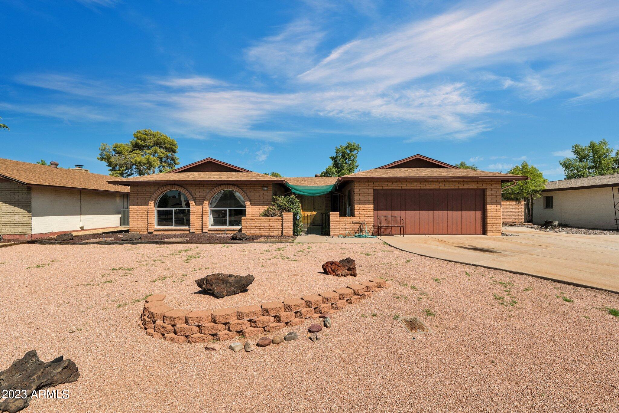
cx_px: 310
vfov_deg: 81.2
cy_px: 206
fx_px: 241
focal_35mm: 14
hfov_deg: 104.3
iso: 640
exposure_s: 1/1600
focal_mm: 14
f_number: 10
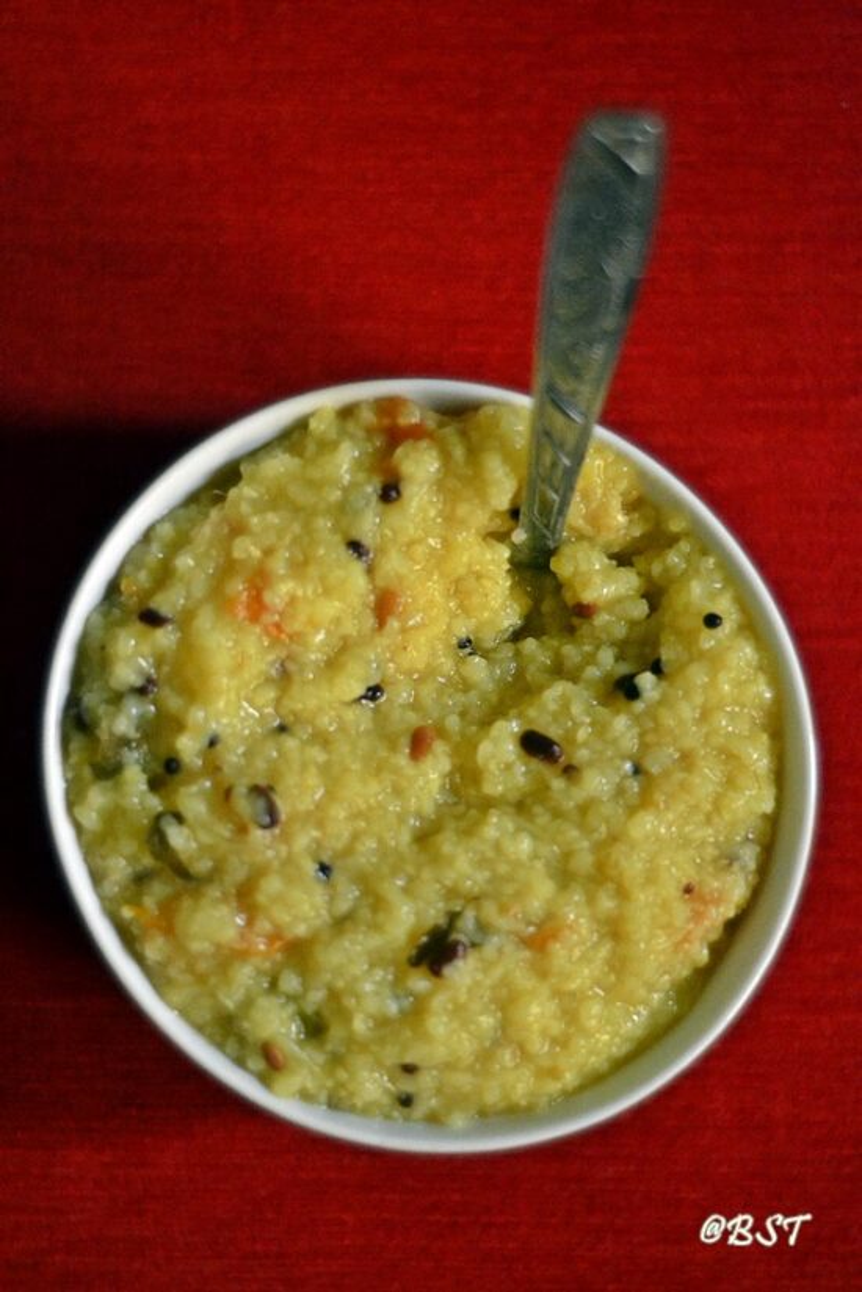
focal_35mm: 75
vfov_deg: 27.0
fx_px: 2694
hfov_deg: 18.2
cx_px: 431
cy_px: 646
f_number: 1.8
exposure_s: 1/60
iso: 2000
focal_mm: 50
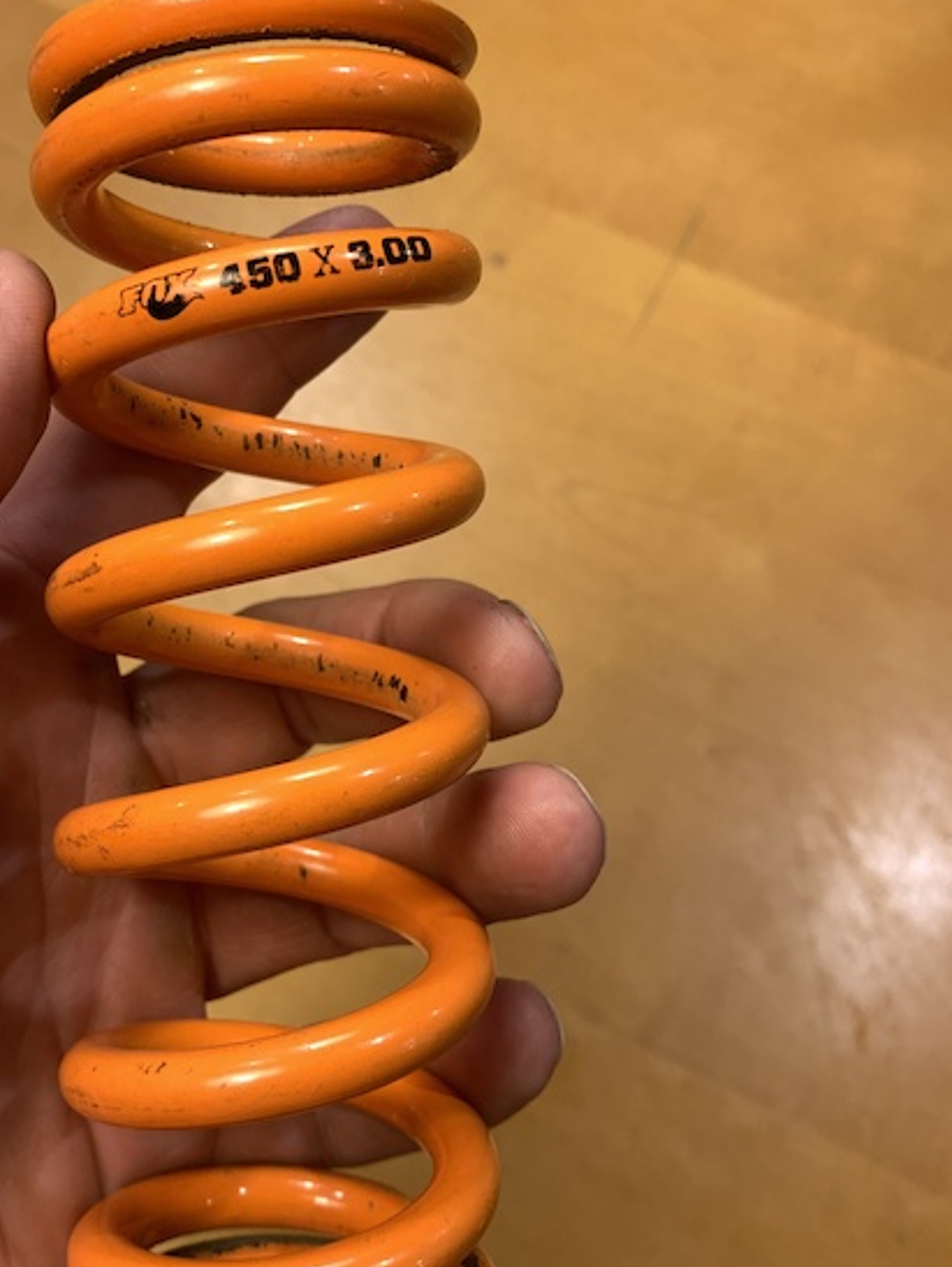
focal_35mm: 38
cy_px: 632
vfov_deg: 48.9
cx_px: 294
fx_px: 1392
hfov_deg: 37.2
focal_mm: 4.25
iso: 64
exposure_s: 1/60
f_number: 1.8
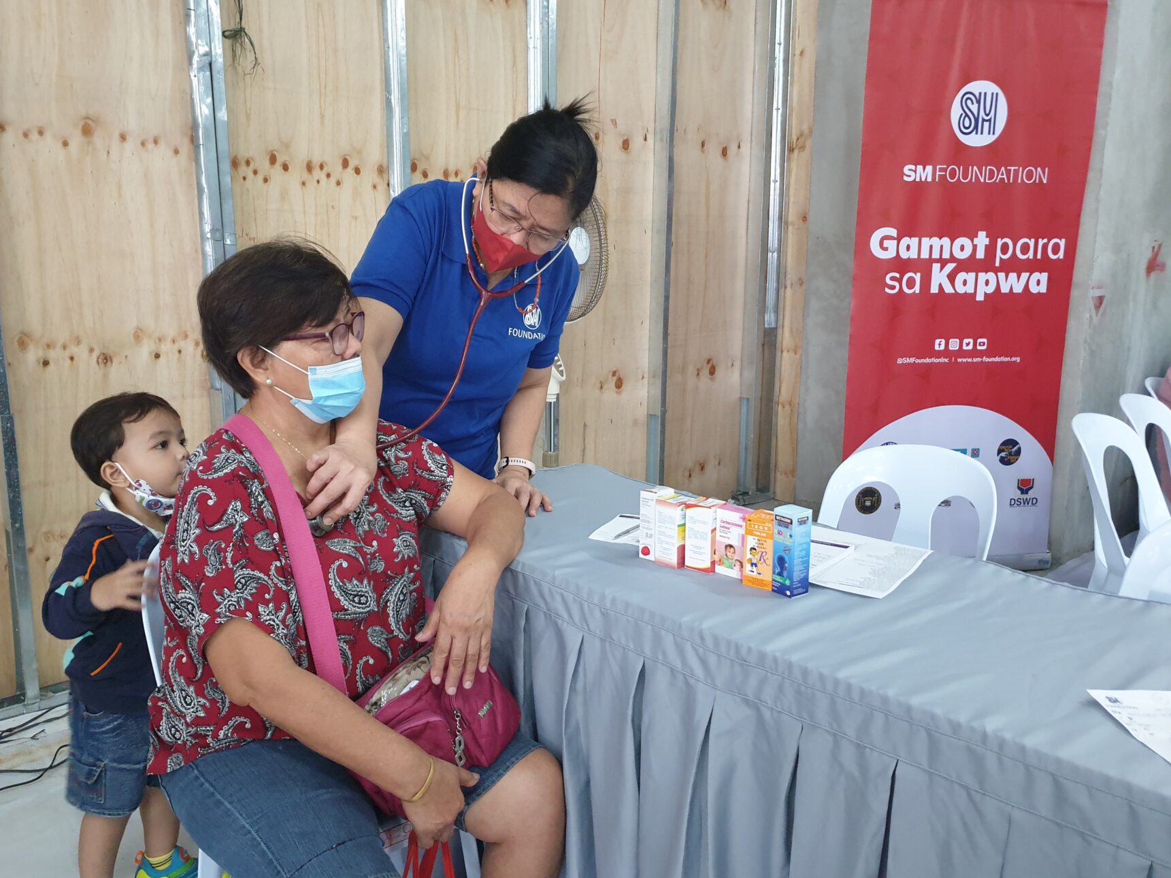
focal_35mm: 29
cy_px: 455
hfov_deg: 61.5
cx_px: 528
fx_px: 981
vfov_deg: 48.2
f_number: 1.5
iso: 320
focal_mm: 4.3
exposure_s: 1/30
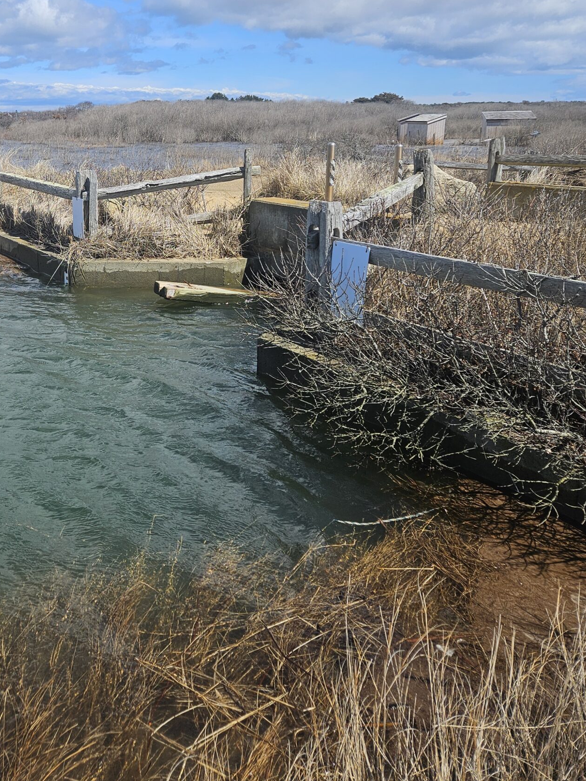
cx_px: 149
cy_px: 281
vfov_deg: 51.9
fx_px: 790
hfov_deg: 39.6
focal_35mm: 35
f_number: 1.8
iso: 25
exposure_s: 1/2378
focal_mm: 5.4
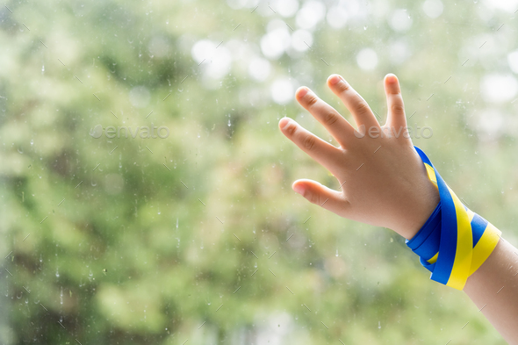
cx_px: 259
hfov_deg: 36.3
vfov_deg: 24.6
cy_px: 172
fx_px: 791
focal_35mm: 55
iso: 400
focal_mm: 55
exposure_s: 1/160
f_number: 3.2
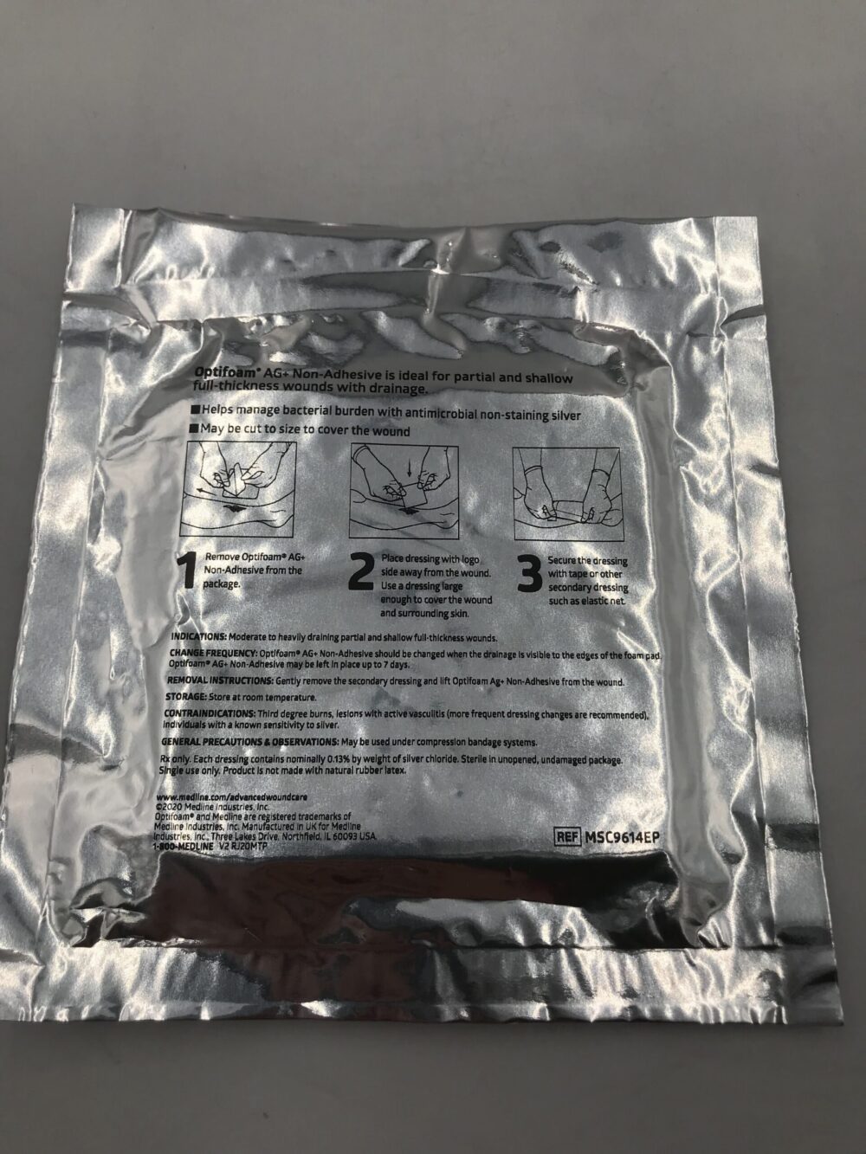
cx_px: 433
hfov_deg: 49.8
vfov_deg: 63.4
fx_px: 934
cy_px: 577
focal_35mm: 28
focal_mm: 3.99
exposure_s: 1/383
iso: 20
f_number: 1.8
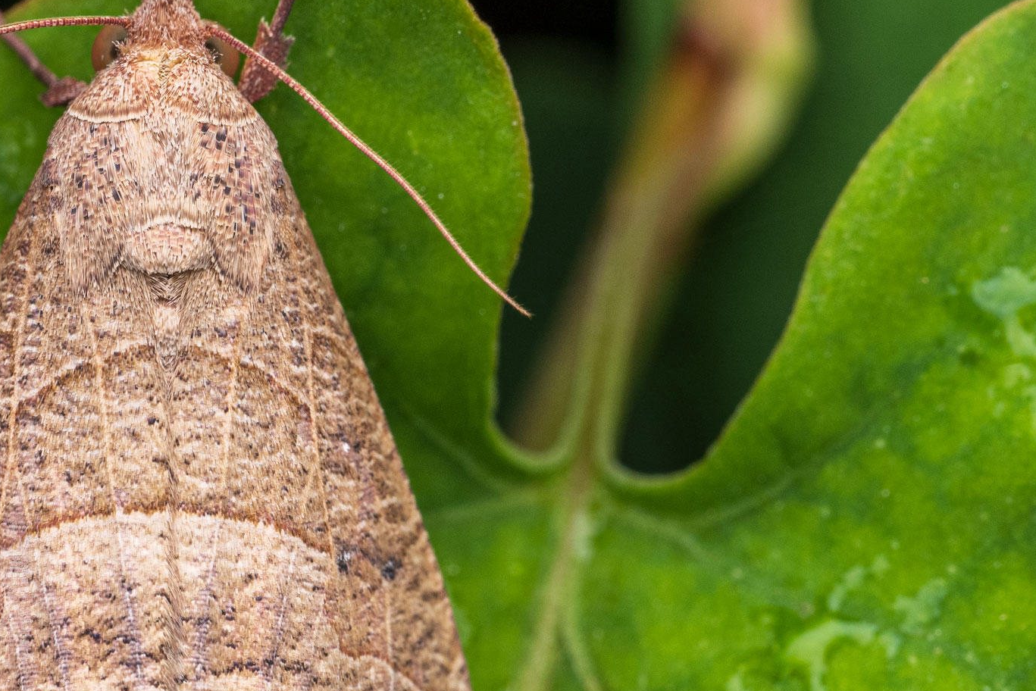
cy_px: 429
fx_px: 5526
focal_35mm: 192
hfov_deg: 10.7
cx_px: 169
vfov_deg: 7.2
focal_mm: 105
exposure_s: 1/200
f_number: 16
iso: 200
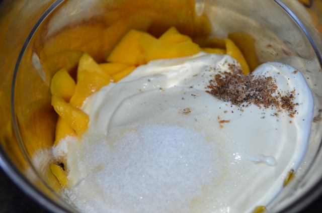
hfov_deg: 37.9
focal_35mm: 52
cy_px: 106
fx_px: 469
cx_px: 161
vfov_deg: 25.6
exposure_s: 1/60
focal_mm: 35
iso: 360
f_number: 5
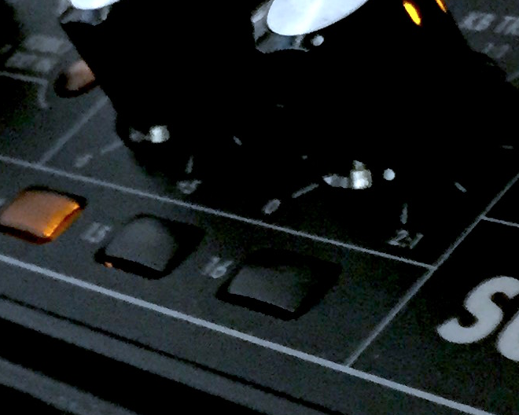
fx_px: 2150
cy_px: 217
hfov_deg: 13.7
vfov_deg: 11.0
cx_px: 148
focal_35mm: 140
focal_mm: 4.15
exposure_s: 1/15
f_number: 2.2
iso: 500
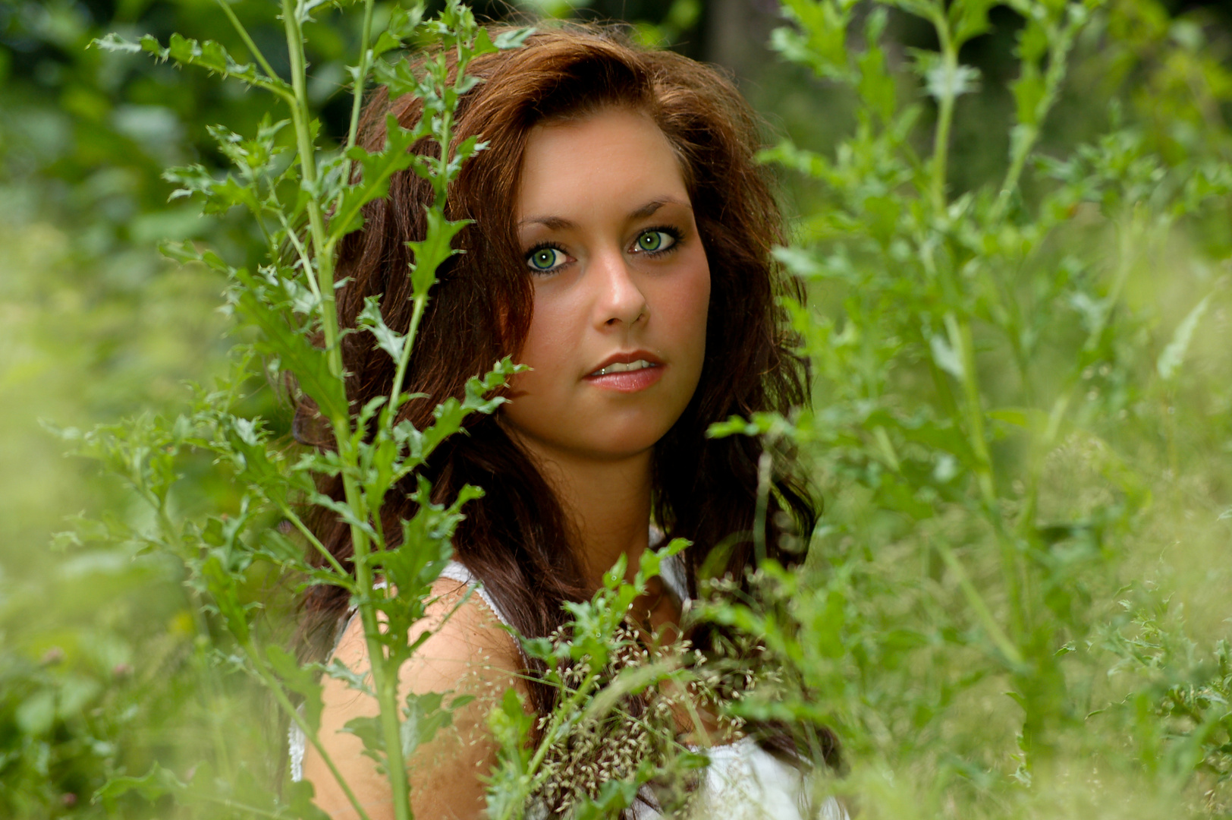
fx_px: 5232
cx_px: 616
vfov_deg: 9.0
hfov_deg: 13.4
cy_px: 410
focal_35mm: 153
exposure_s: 1/125
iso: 200
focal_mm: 102
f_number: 5.6
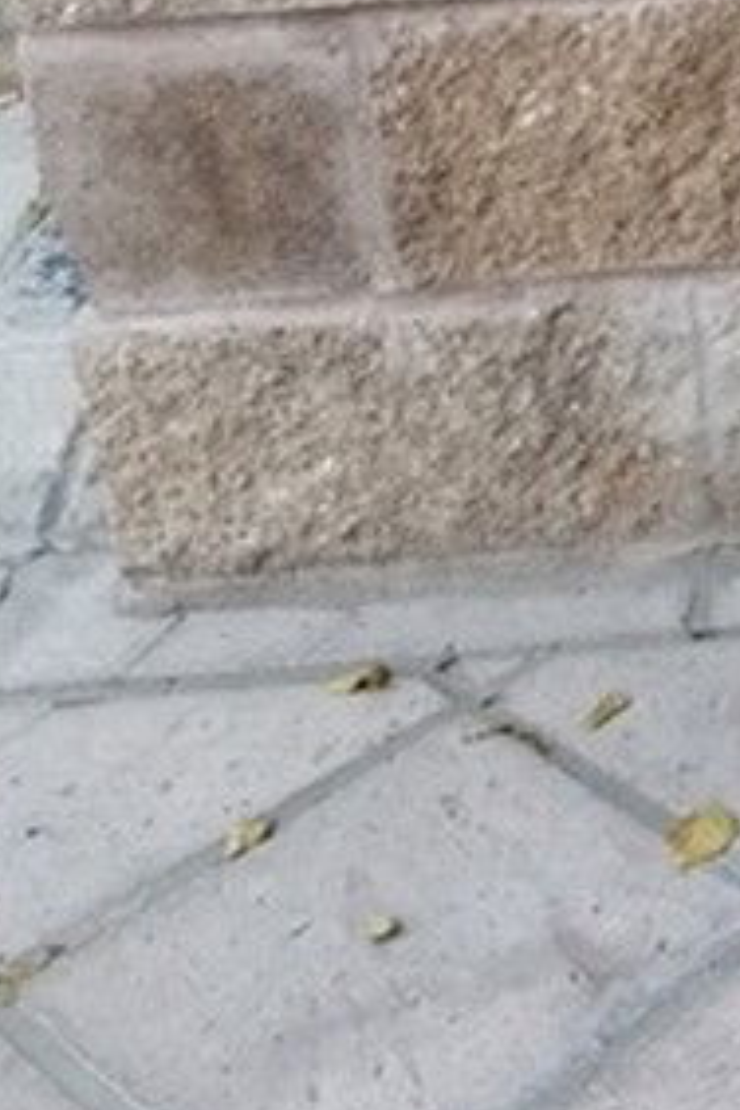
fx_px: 2836
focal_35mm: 92
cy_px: -252
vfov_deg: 20.6
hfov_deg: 13.2
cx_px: 1386
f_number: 1.7
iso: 64
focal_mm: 4.2
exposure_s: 1/60
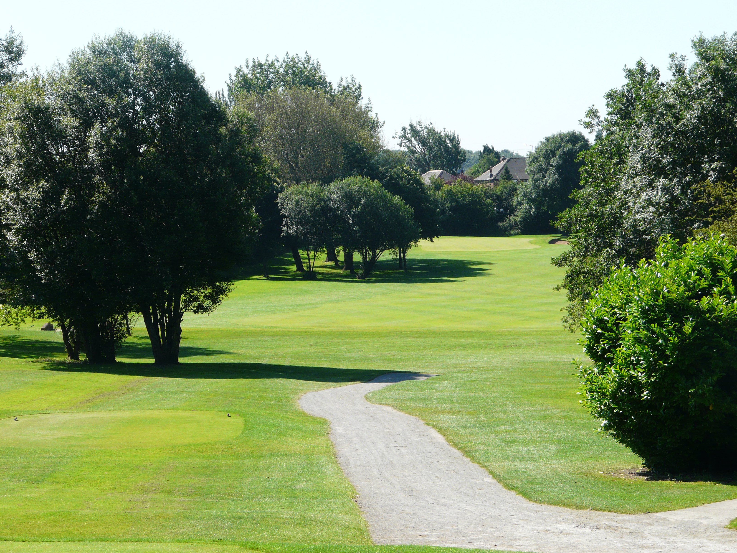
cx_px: 370
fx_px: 2768
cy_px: 277
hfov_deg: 15.2
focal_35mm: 130
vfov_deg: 11.4
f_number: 5.6
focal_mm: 21.1
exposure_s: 1/320
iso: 100
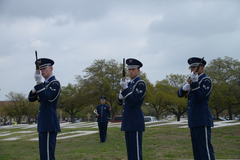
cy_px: 80
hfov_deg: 26.0
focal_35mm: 78
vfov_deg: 17.5
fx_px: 520
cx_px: 120
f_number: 9
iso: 200
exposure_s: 1/320
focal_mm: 78
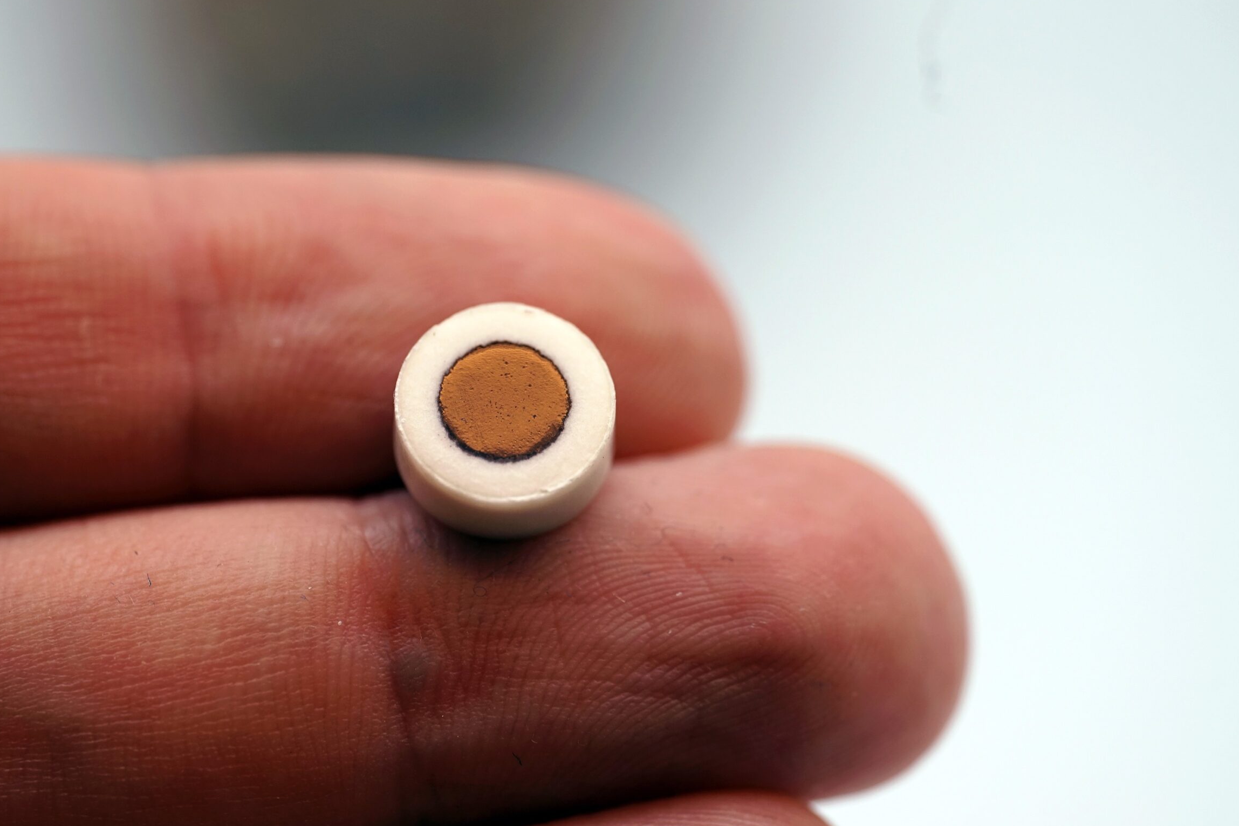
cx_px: 616
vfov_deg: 11.7
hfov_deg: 17.5
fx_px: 4027
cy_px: 401
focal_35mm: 117
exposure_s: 1/125
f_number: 4
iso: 250
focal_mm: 105
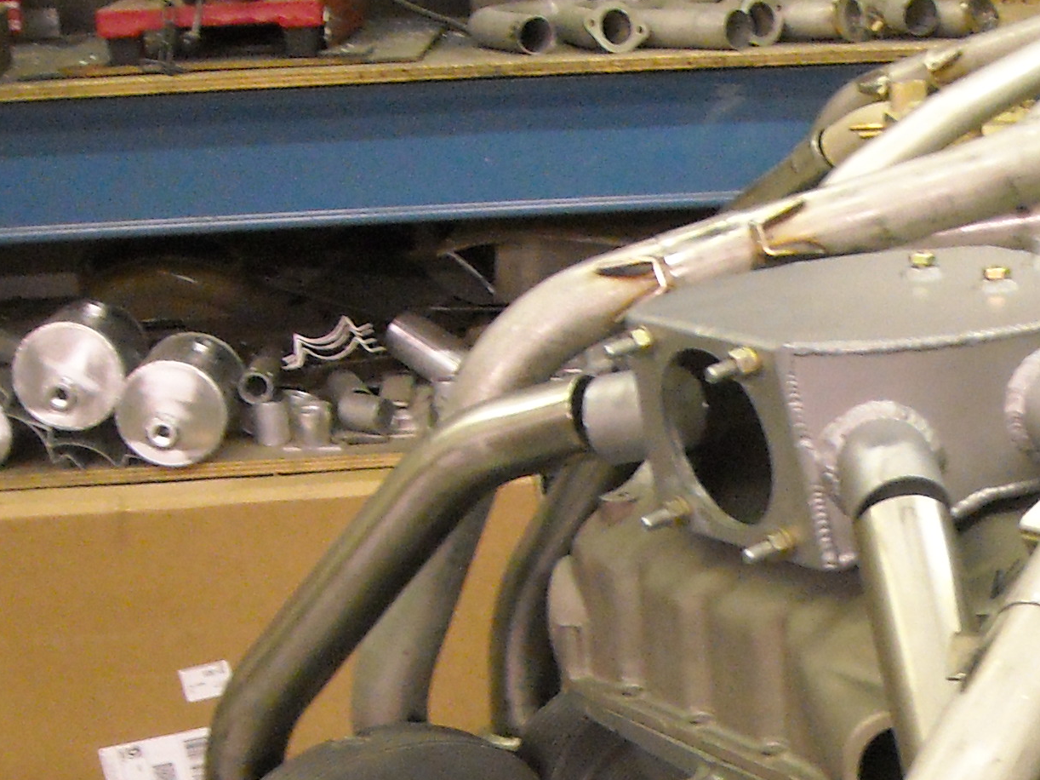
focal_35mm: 88
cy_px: 747
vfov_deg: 16.5
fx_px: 2643
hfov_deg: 21.1
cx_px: 1146
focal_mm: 5.7
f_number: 2.8
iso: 400
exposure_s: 1/16
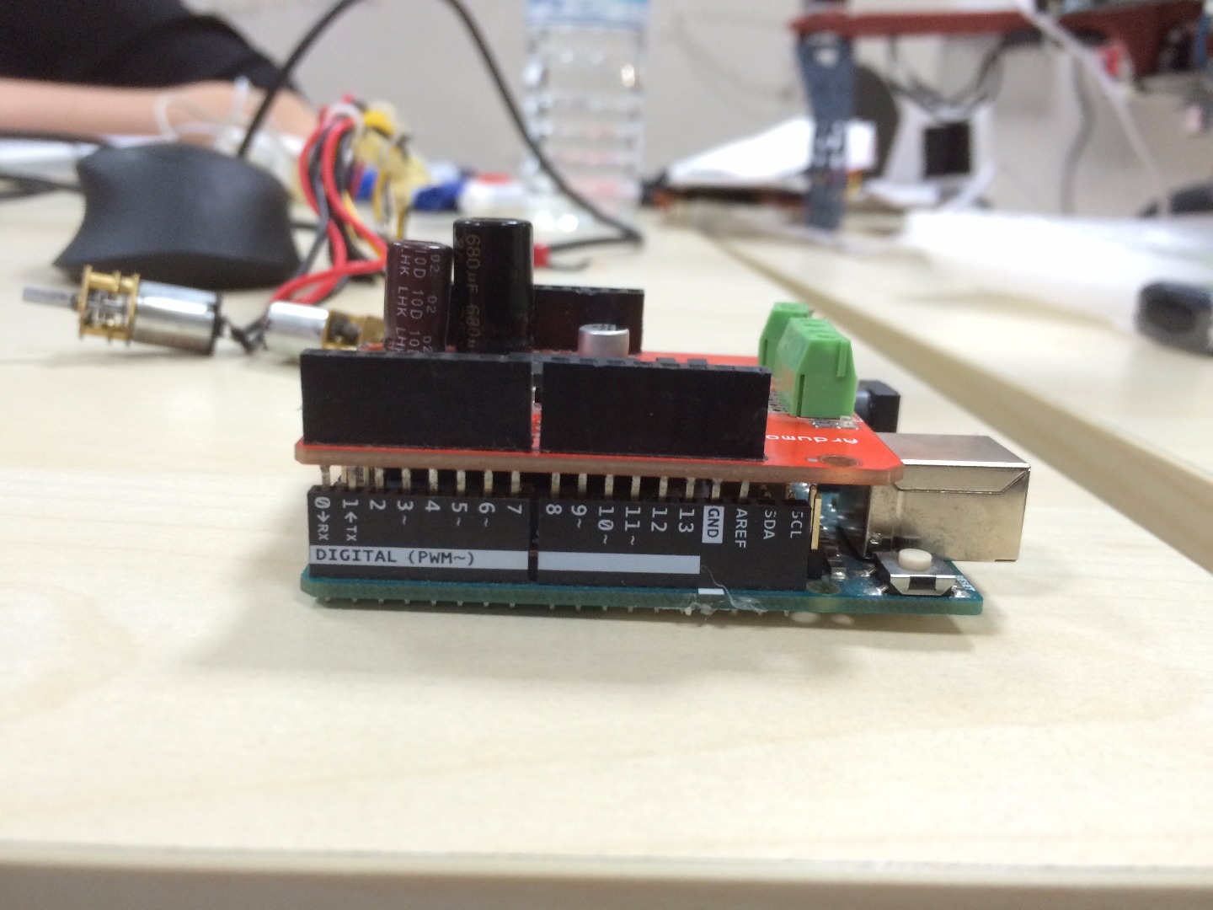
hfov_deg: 61.7
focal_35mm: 29
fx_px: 1016
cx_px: 606
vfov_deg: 48.2
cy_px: 455
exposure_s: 1/33
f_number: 2.2
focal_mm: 4.15
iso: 250
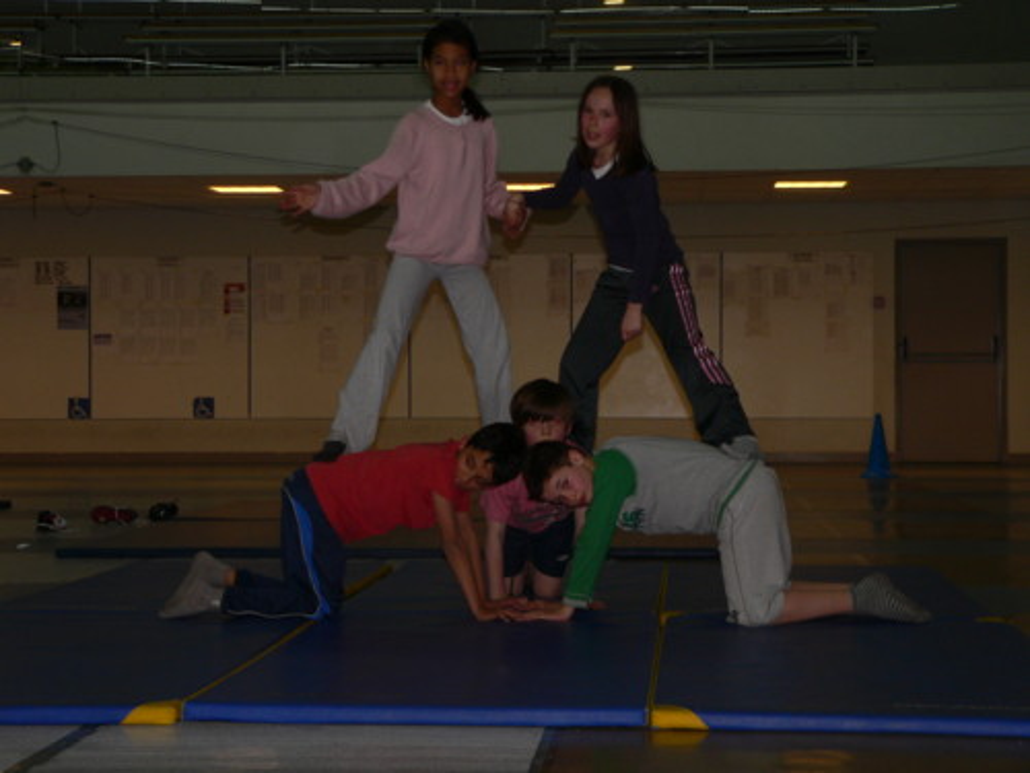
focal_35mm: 75
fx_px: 2232
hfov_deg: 26.0
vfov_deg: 19.6
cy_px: 386
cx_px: 515
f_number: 2.8
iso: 100
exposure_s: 1/60
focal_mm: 12.5
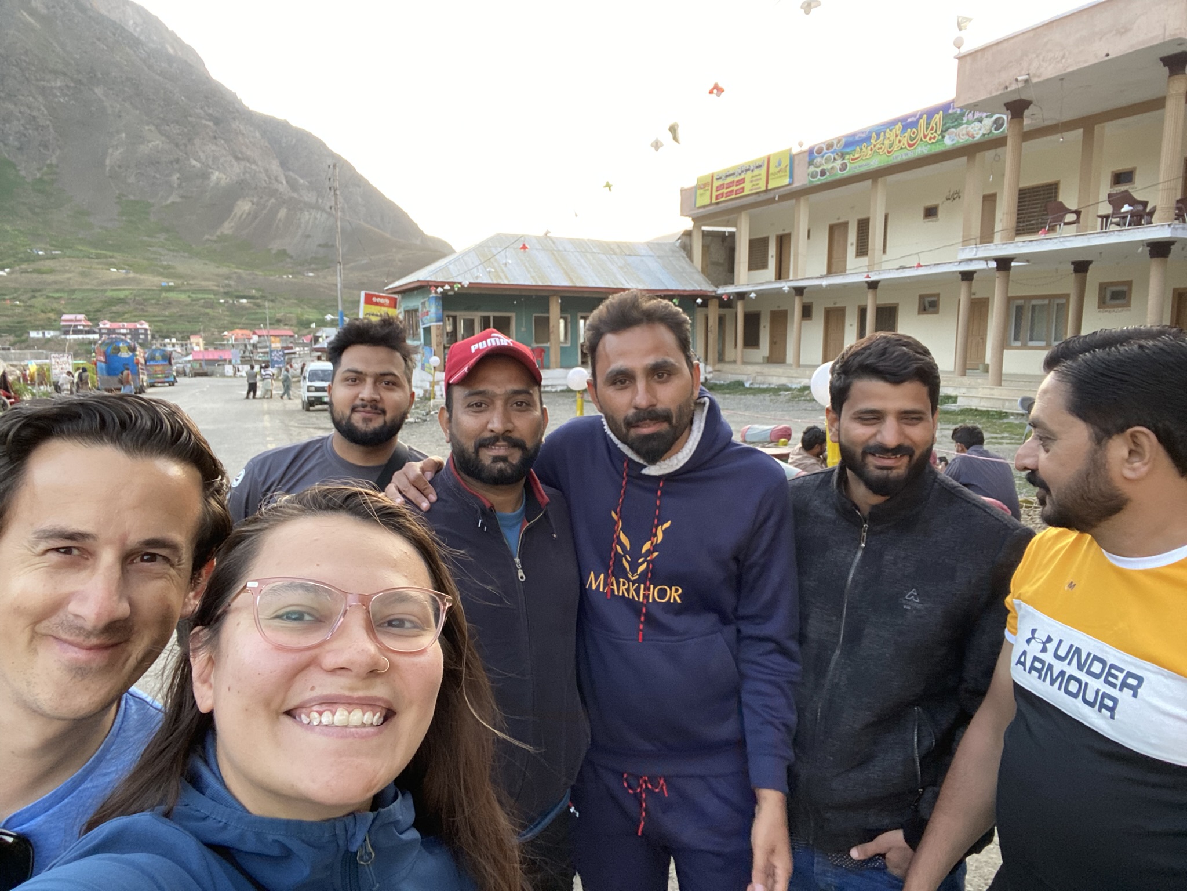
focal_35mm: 23
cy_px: 446
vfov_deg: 58.9
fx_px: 789
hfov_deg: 73.9
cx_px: 594
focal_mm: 2.71
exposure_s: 1/60
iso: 125
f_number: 2.2
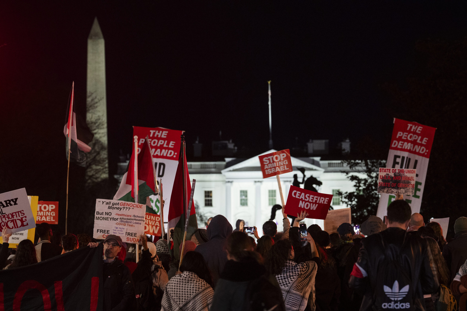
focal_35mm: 130
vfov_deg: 10.5
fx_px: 1685
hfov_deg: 15.8
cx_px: 234
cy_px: 156
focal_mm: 130
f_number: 5.6
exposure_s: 1/60
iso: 5000
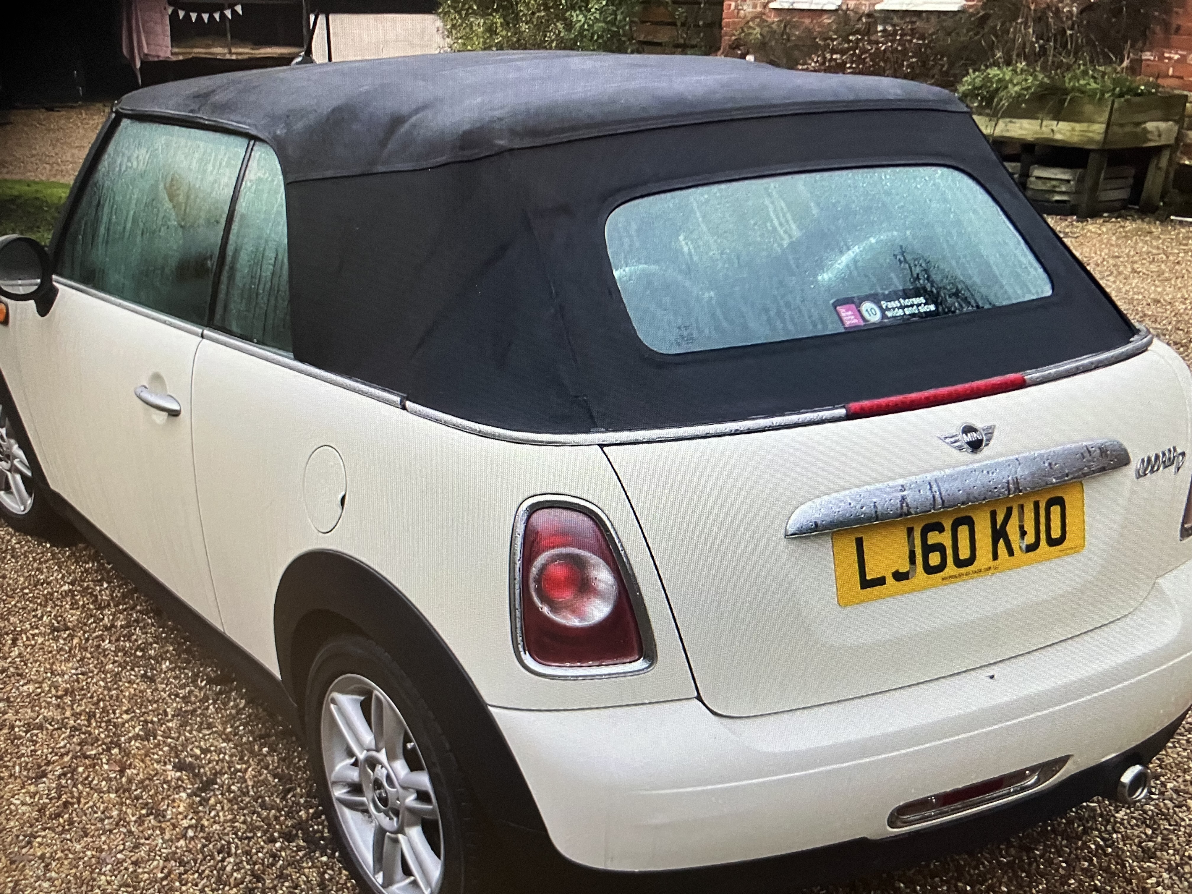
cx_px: 596
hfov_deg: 63.4
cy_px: 447
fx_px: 964
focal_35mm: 28
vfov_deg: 49.7
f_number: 1.8
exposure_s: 1/78
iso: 80
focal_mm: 3.99
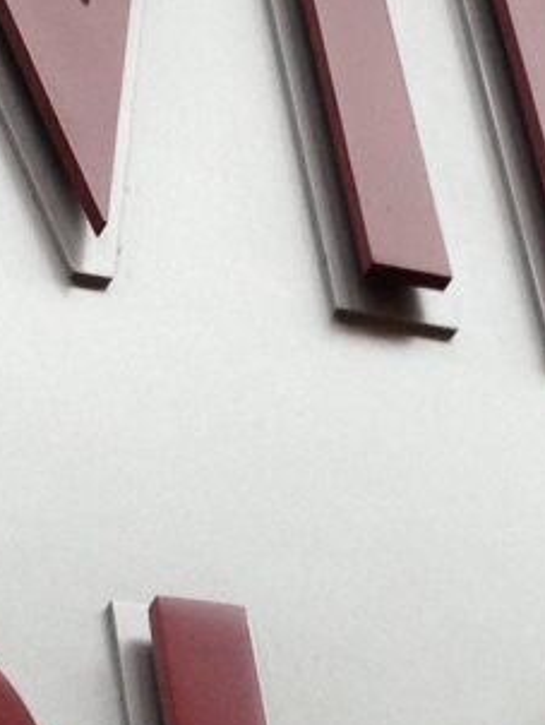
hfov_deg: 7.9
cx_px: 310
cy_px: 615
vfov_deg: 10.4
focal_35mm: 189
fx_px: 3962
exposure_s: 1/20
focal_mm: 4.28
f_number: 2.4
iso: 50
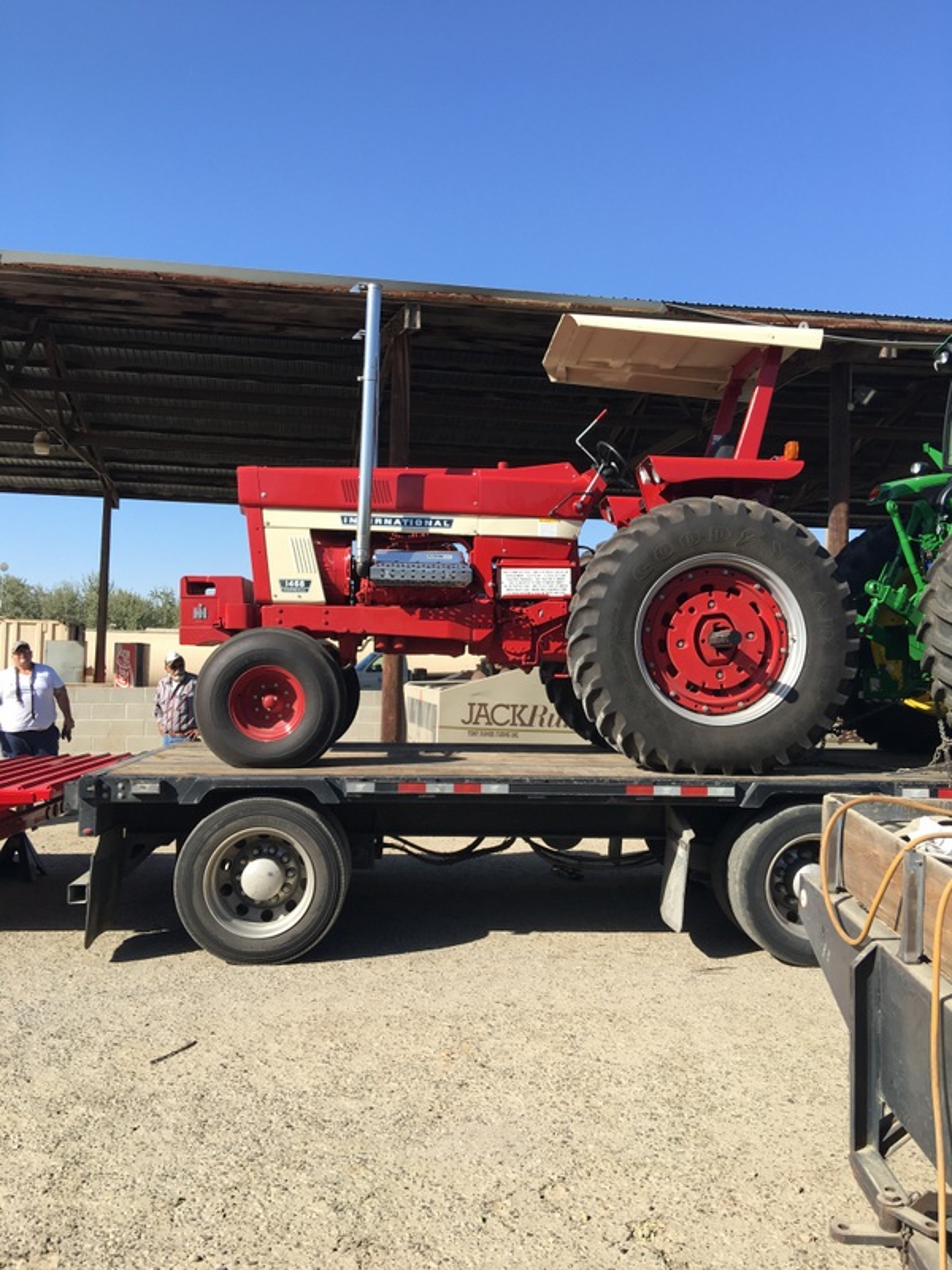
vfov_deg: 61.7
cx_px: 476
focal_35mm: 29
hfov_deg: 48.2
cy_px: 635
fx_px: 1063
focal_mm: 4.15
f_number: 2.2
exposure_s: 1/855
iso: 25
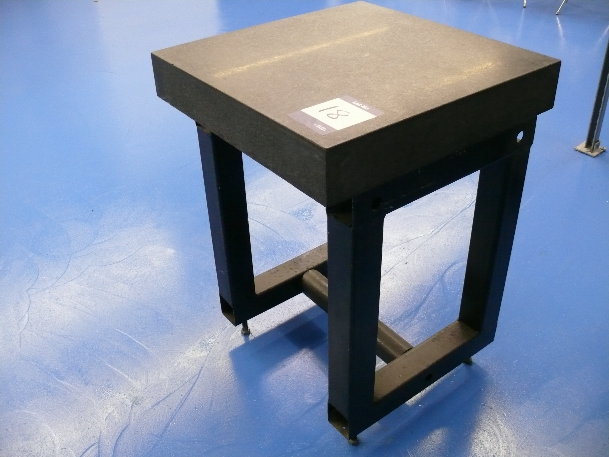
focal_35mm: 35
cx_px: 304
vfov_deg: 40.7
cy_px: 228
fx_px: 616
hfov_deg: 52.6
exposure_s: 1/50
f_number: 2.8
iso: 400
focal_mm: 7.4
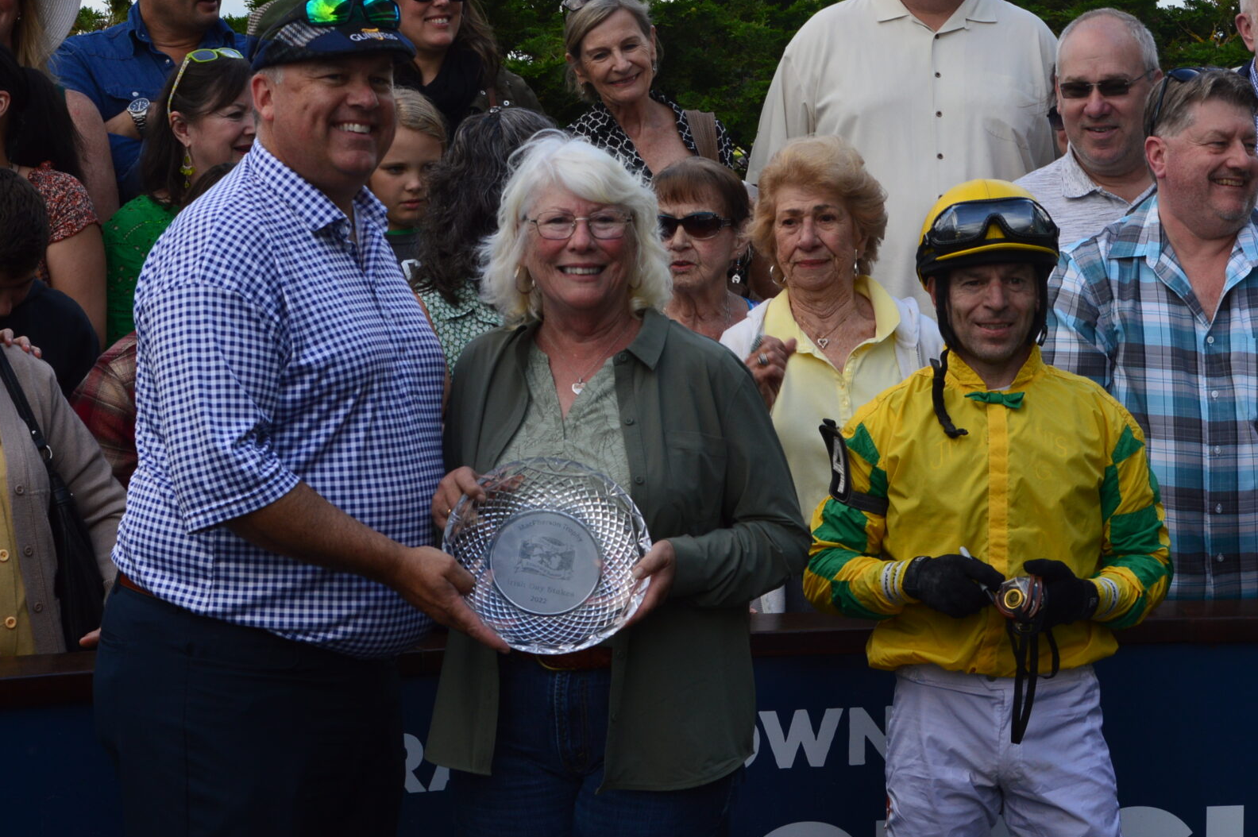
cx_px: 572
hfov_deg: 19.2
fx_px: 3724
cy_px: 322
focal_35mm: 107
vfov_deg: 12.8
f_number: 10
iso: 400
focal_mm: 55
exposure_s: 1/250
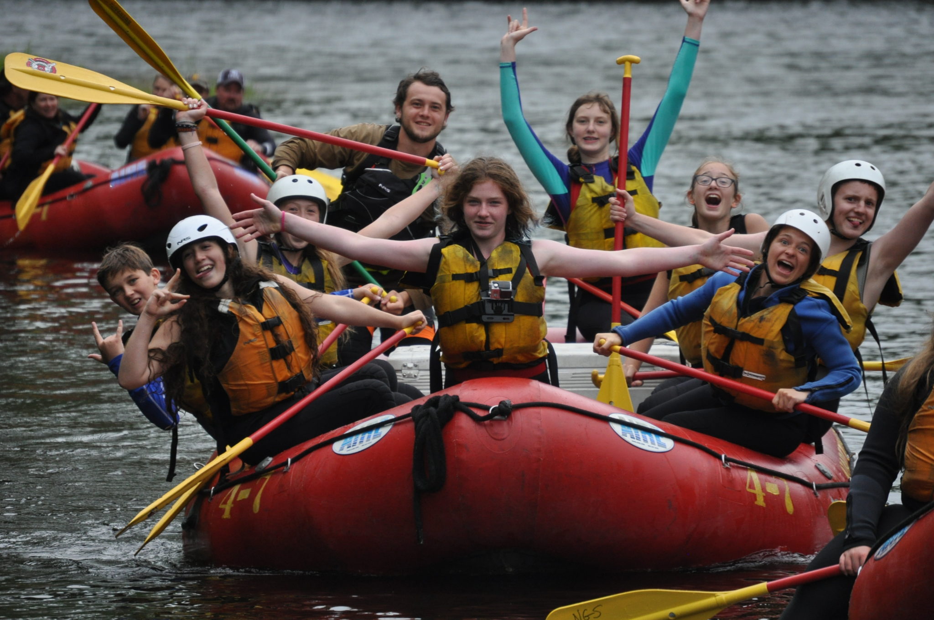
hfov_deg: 6.9
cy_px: 310
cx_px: 467
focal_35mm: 300
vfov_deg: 4.6
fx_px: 7773
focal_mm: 200
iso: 800
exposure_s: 1/640
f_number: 5.6
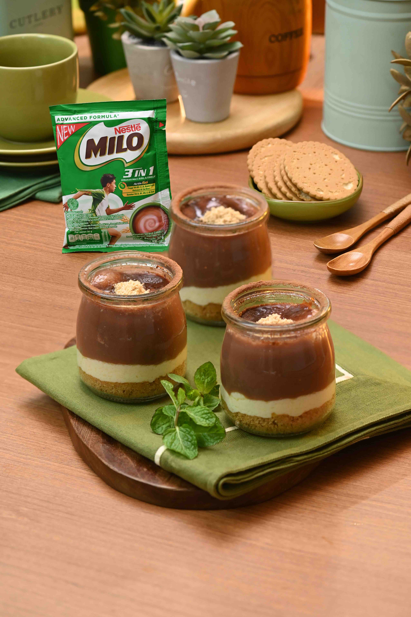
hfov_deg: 13.0
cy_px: 308
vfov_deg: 19.5
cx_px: 206
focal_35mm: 105
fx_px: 1800
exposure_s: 1/100
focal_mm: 105
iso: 1000
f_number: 6.3
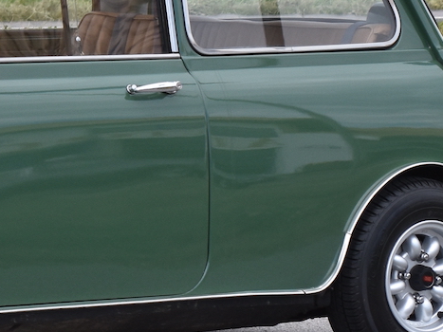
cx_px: -81
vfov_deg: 3.2
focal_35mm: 463
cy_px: -17
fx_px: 5924
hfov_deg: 4.3
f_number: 8
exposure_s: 1/500
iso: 320
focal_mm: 75
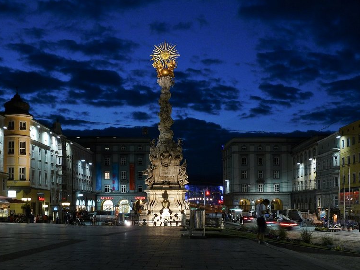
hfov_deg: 38.2
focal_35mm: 50
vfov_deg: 29.1
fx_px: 520
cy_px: 153
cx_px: 171
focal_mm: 6.9
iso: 100
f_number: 3.7
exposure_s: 1/2
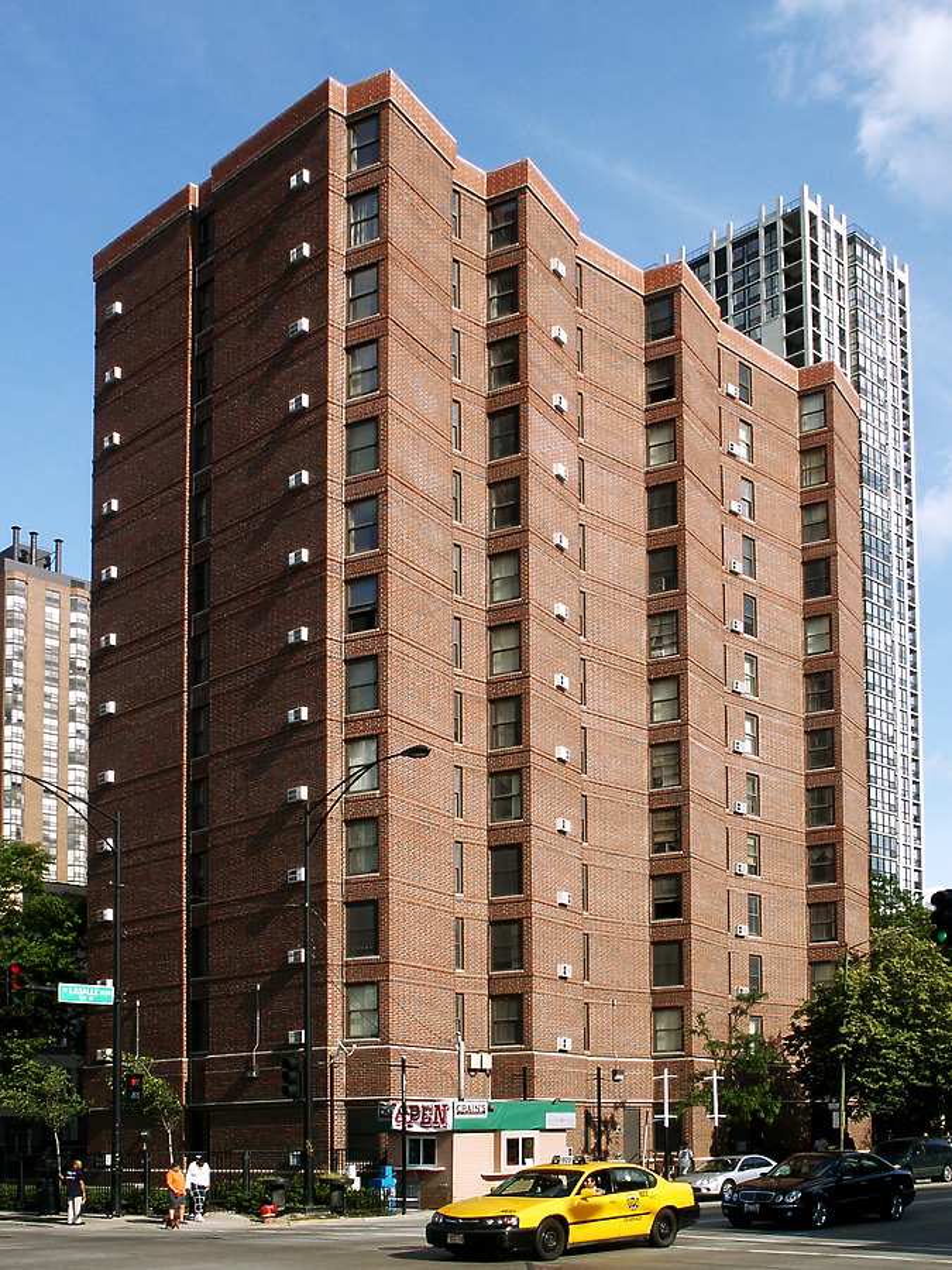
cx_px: 476
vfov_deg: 49.0
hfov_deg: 37.7
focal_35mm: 38
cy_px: 635
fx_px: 1393
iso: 64
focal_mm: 8.02
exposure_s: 1/180
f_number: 6.7
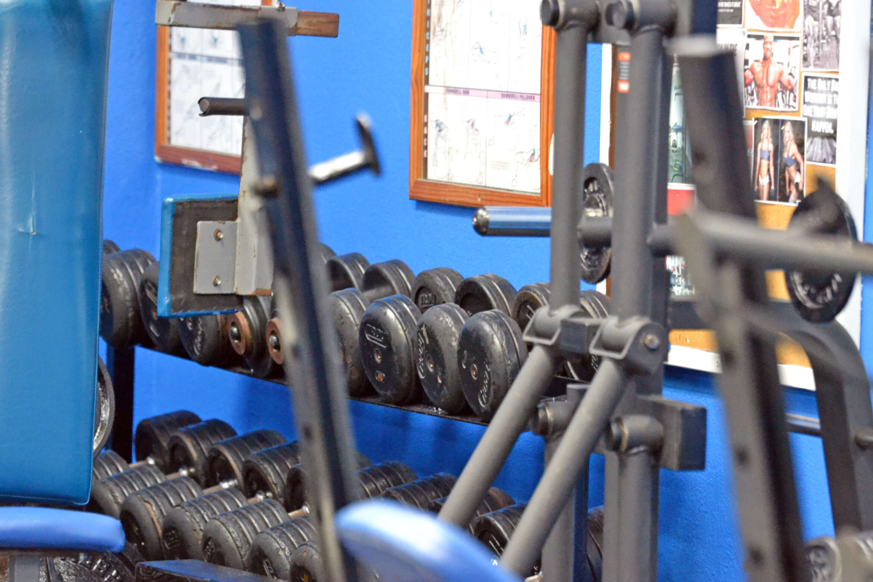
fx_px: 4632
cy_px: 288
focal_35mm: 191
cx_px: 401
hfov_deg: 10.8
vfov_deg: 7.2
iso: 3200
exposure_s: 1/80
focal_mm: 116
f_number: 2.8
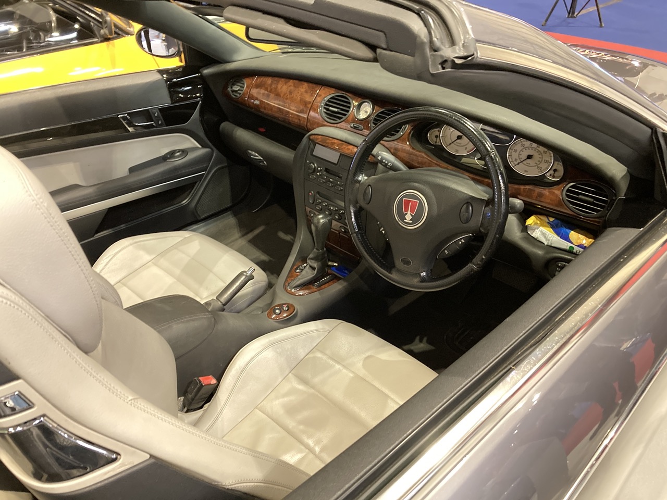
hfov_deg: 63.4
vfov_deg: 49.7
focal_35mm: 28
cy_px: 250
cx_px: 334
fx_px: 540
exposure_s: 1/17
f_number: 1.8
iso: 1000
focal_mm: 3.99
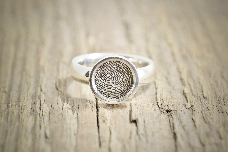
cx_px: 114
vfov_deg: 13.0
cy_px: 76
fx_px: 665
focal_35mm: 105
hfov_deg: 19.5
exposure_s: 1/100
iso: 800
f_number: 11
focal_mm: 70
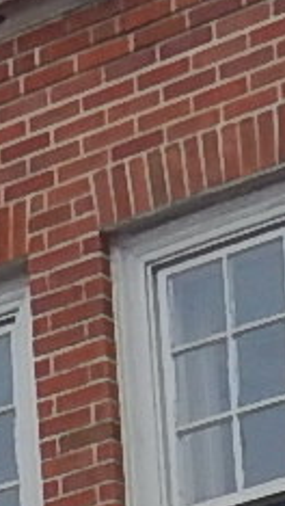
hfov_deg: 4.8
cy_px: 1256
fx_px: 3405
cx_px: -136
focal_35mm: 254
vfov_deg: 7.8
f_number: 2.8
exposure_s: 1/800
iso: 125
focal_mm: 4.3
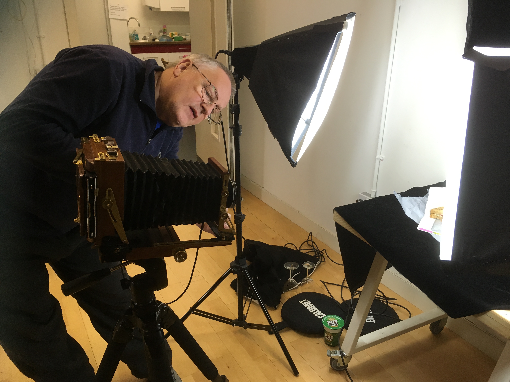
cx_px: 255
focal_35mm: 29
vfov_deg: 48.2
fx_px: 427
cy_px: 191
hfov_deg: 61.7
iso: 32
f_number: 2.2
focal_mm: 4.15
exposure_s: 1/33
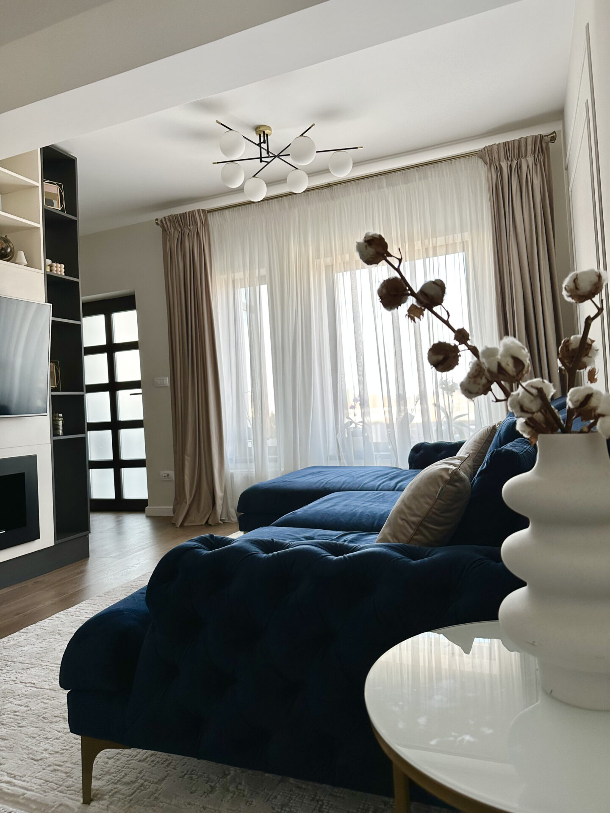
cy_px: 406
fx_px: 564
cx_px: 305
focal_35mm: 24
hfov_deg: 56.8
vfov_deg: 71.6
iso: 125
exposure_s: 1/121
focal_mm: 6.86
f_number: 1.78
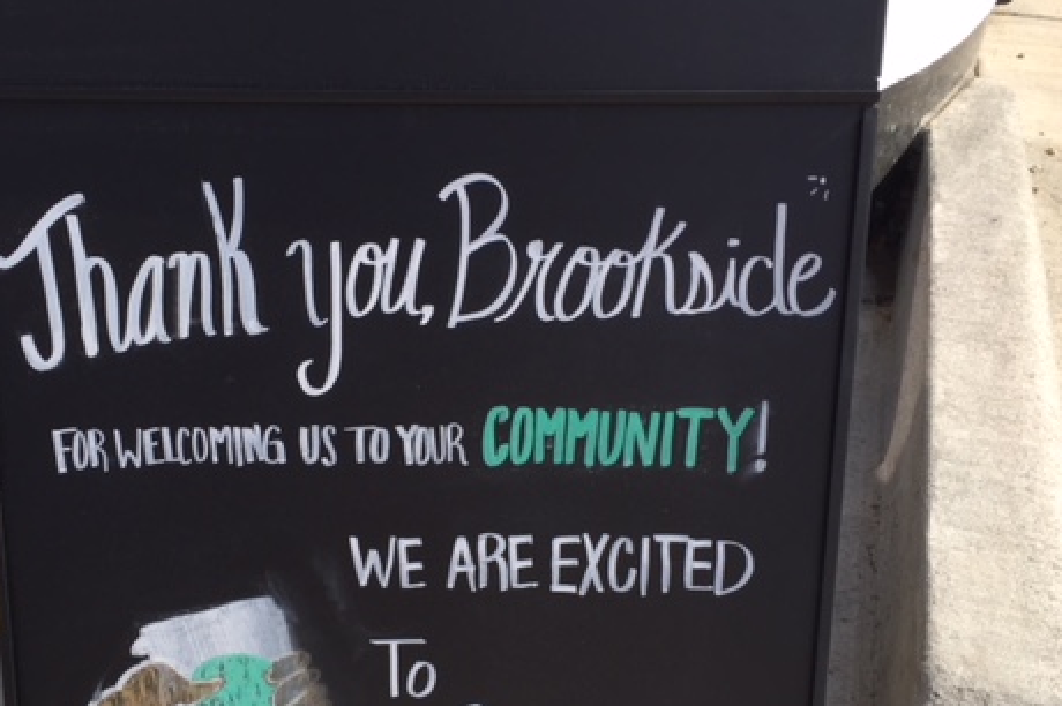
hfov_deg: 46.2
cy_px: 459
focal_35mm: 42
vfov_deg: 31.6
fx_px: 1238
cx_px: 434
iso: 32
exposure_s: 1/775
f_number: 2.2
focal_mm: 4.15
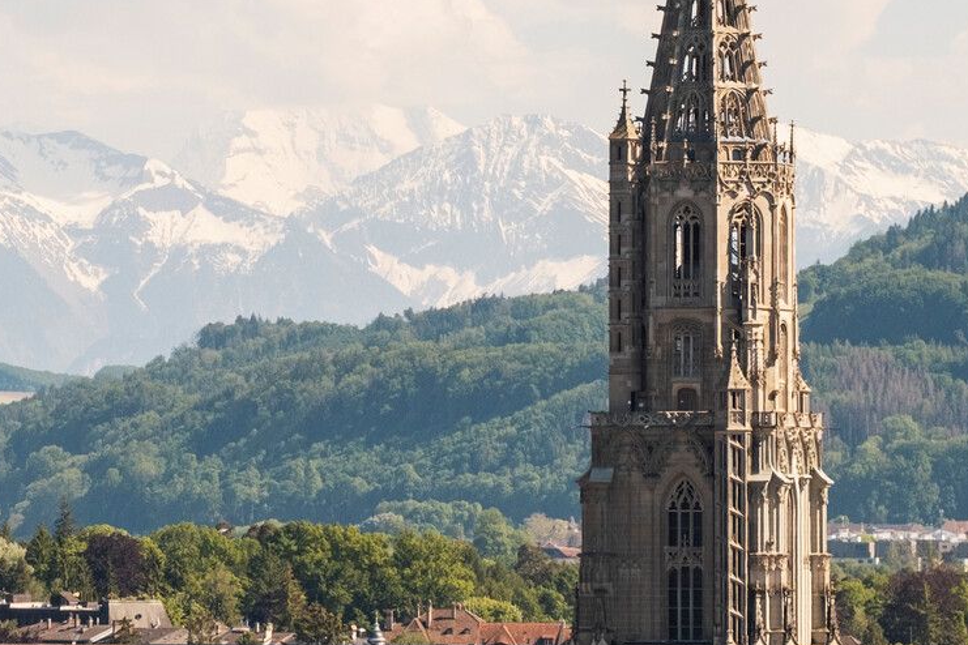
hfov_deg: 6.2
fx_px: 8926
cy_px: 340
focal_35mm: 332
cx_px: 286
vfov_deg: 4.1
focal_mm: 81.9
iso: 500
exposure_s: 1/4000
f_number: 3.8
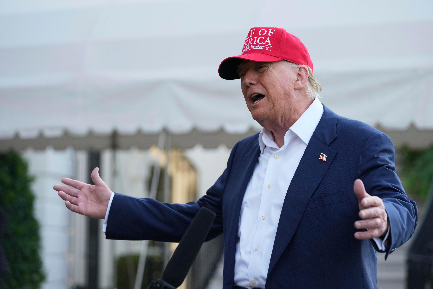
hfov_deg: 16.0
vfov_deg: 10.7
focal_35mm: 128
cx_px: 216
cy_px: 144
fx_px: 1539
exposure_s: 1/1250
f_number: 4
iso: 640
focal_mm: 128
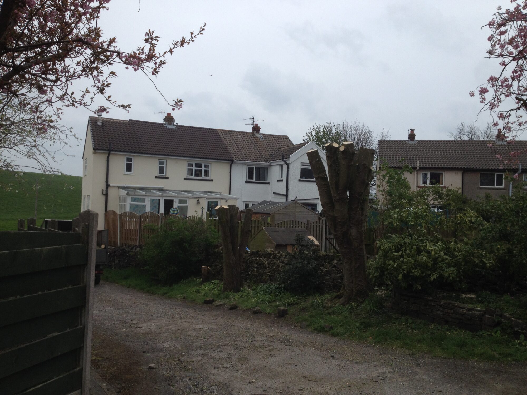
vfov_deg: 40.7
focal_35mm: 35
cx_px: 264
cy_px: 198
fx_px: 533
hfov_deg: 52.6
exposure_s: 1/1672
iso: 50
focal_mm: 4.28
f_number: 2.4
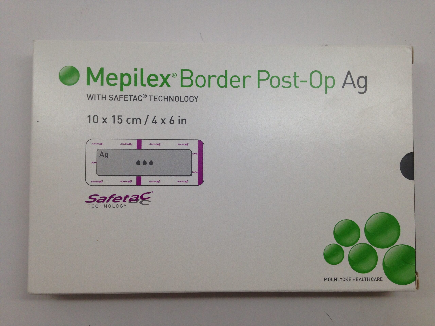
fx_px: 415
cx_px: 218
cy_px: 163
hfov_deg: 55.4
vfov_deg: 42.9
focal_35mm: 33
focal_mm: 4.12
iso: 64
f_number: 2.4
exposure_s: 1/120
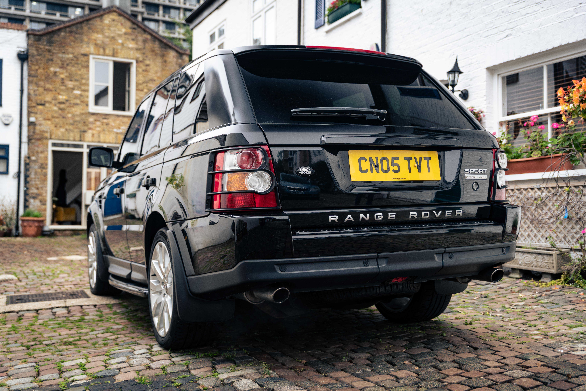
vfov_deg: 33.4
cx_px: 293
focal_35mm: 40
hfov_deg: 48.5
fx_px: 651
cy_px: 196
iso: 160
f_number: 2.8
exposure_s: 1/50
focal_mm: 40
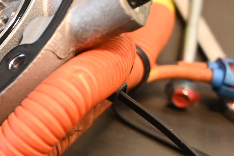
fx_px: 903
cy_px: -6
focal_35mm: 139
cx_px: -192
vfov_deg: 9.8
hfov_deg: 13.3
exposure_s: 1/125
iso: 3200
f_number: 4
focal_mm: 34
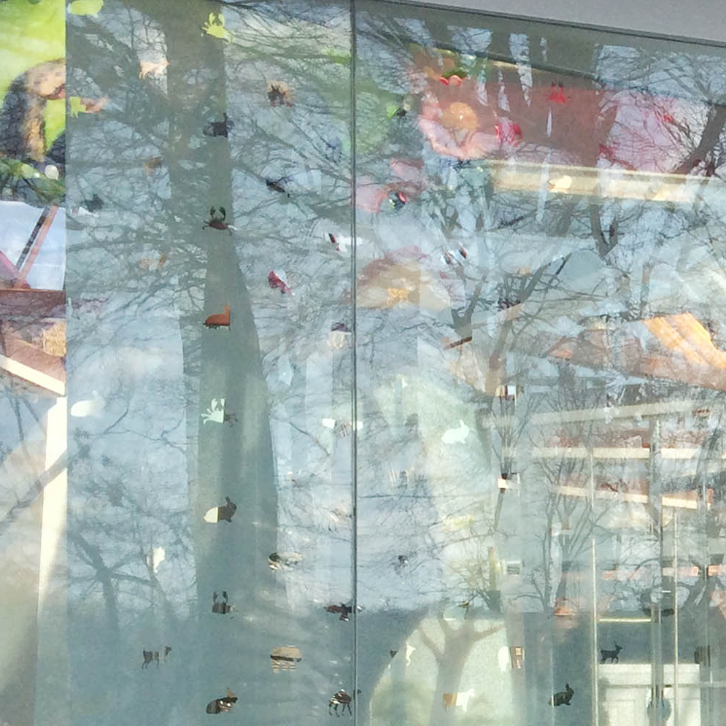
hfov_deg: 17.8
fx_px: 2064
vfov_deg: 19.2
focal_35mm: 87
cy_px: 767
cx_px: 1088
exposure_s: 1/1172
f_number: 2.2
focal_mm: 4.12
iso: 32
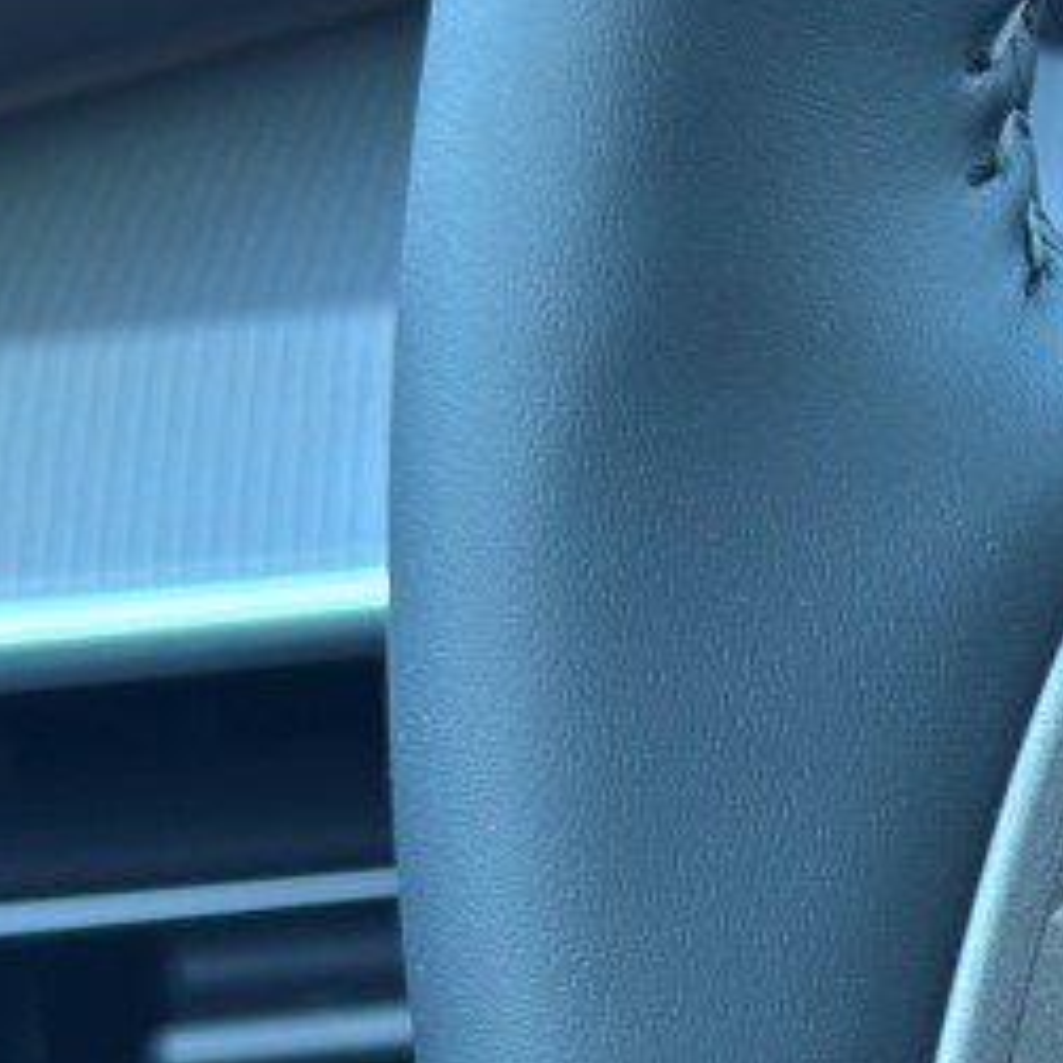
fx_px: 6010
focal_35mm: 173
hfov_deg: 9.6
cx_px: 1918
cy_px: 699
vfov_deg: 10.1
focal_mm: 6.86
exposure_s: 1/118
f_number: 1.78
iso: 80
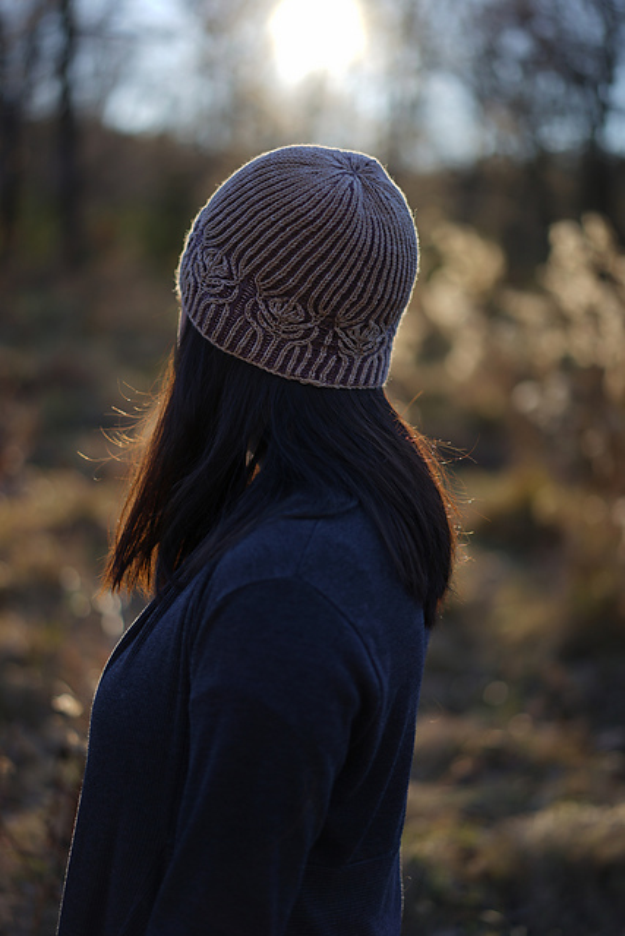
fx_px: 1431
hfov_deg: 24.6
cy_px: 468
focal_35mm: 55
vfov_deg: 36.2
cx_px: 312
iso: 50
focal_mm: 55
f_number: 1.8
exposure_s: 1/800
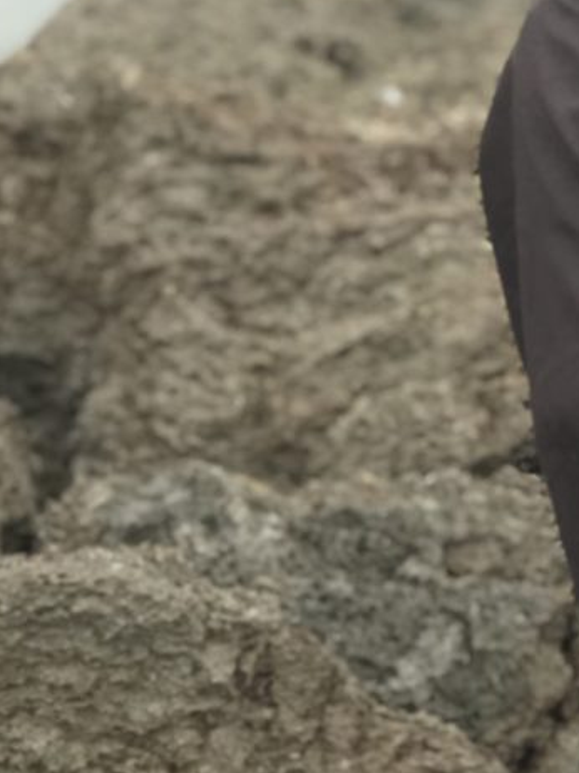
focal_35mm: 237
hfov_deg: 6.1
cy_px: 37
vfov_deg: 8.3
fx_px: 5290
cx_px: 1138
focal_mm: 6.6
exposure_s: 1/618
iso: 20
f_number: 2.8
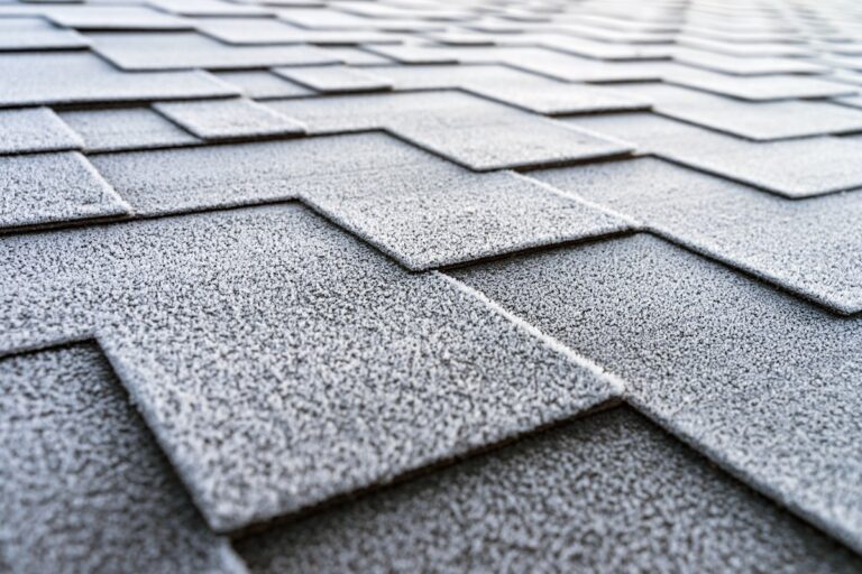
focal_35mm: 33
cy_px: 287
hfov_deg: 57.2
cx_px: 431
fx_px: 790
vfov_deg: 40.0
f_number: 5.6
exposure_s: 1/30
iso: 100
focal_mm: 33
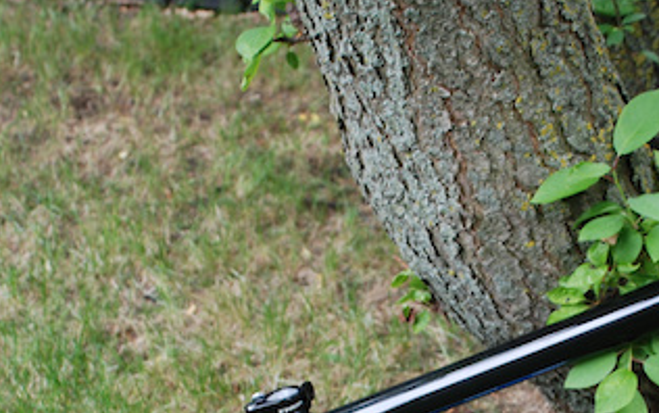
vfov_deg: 13.8
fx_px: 1671
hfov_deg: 22.2
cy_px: 440
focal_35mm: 93
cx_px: 436
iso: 200
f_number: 4
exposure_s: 1/60
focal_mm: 24
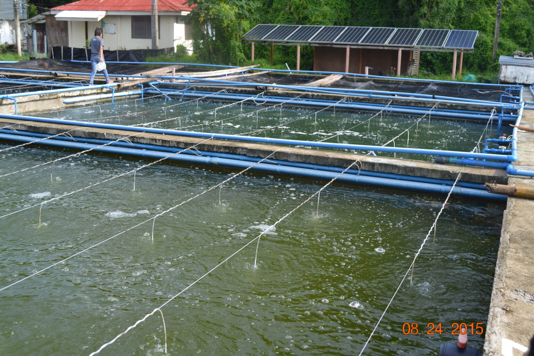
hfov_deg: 49.6
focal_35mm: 39
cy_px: 178
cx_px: 267
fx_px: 578
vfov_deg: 34.2
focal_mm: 26
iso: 100
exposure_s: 1/125
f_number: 5.6
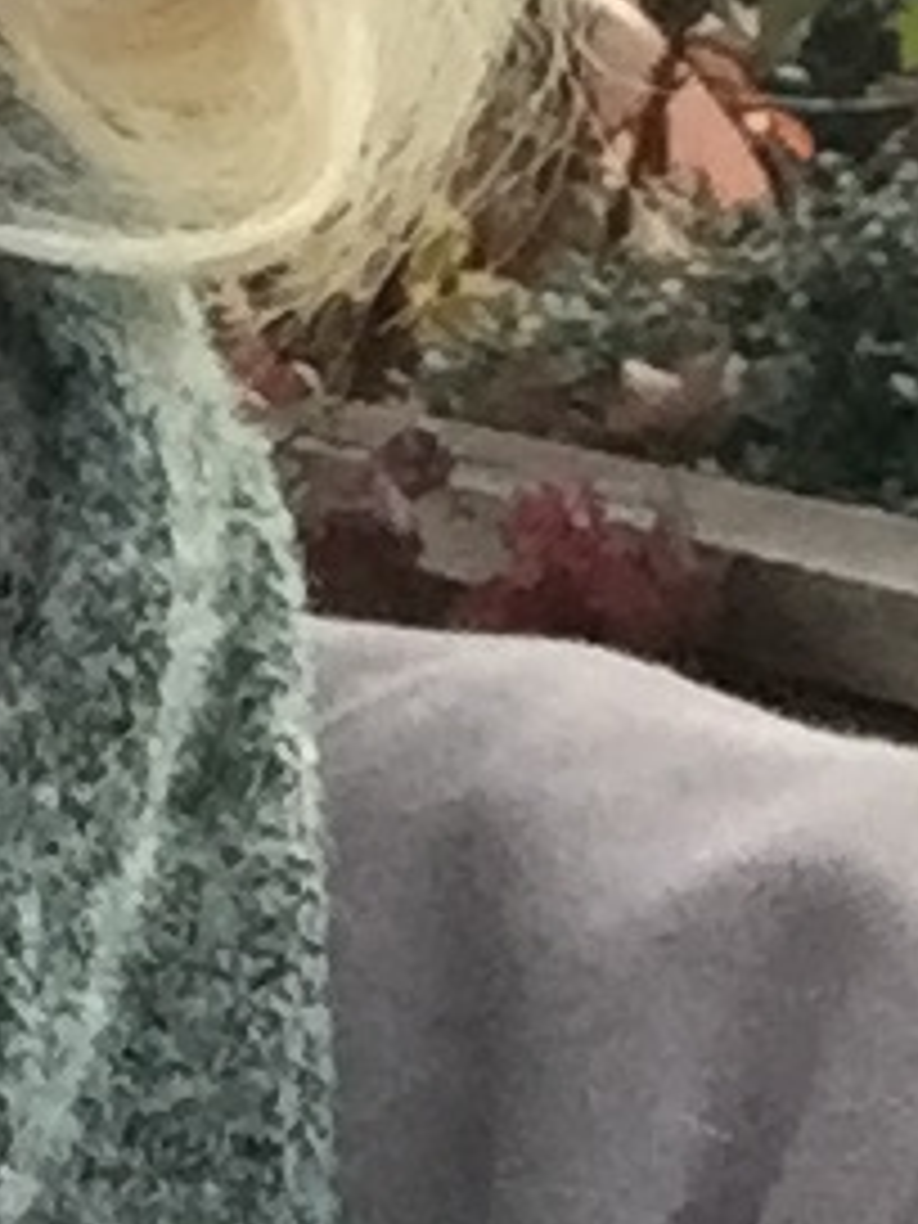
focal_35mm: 146
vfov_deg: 12.6
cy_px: -778
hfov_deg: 10.1
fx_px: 5162
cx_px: 90
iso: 320
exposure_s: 1/30
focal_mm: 2.65
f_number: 2.2
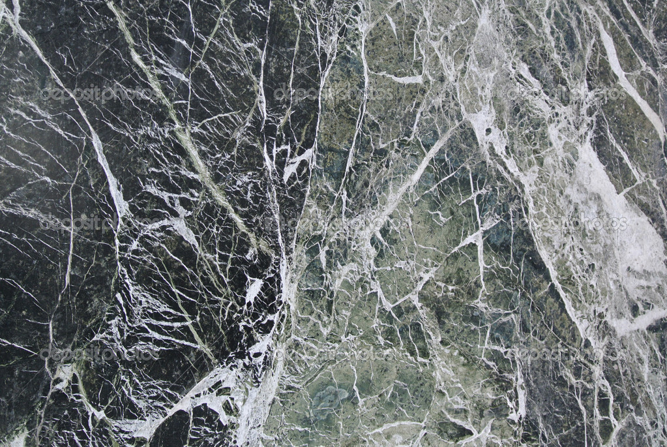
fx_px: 909
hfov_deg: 40.3
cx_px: 334
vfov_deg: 27.6
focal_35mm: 49
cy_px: 224
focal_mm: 18.2
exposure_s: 1/100
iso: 200
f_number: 4.5
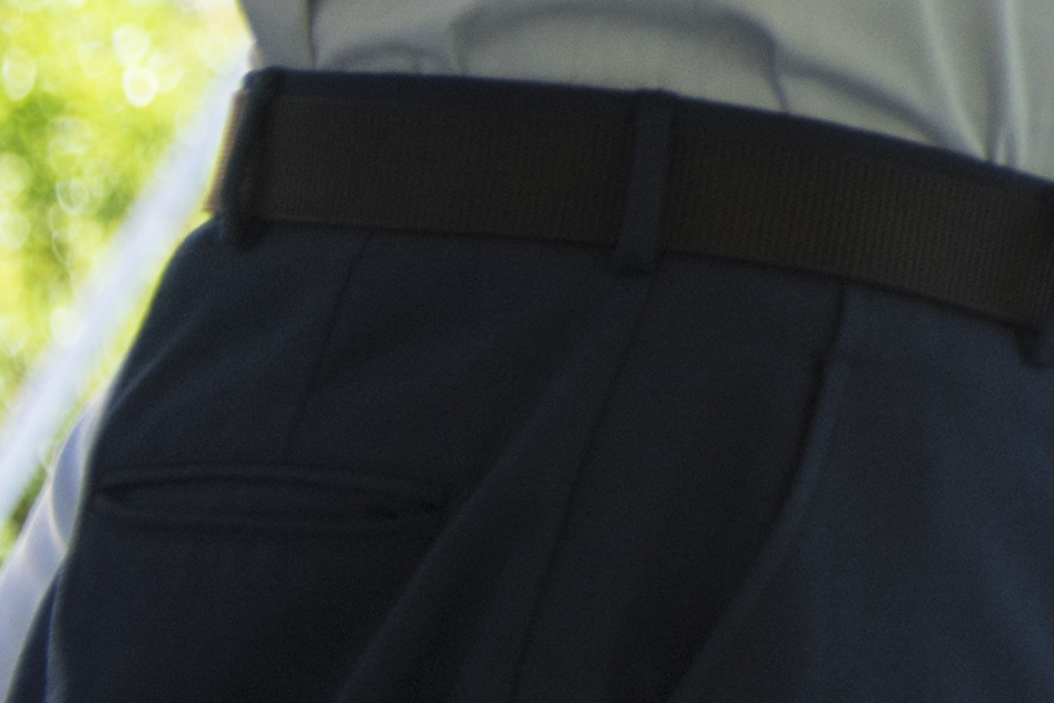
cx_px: 2835
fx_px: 15257
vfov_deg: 2.6
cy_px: -815
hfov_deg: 3.9
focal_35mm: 521
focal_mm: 82
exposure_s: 1/125
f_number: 5
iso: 250
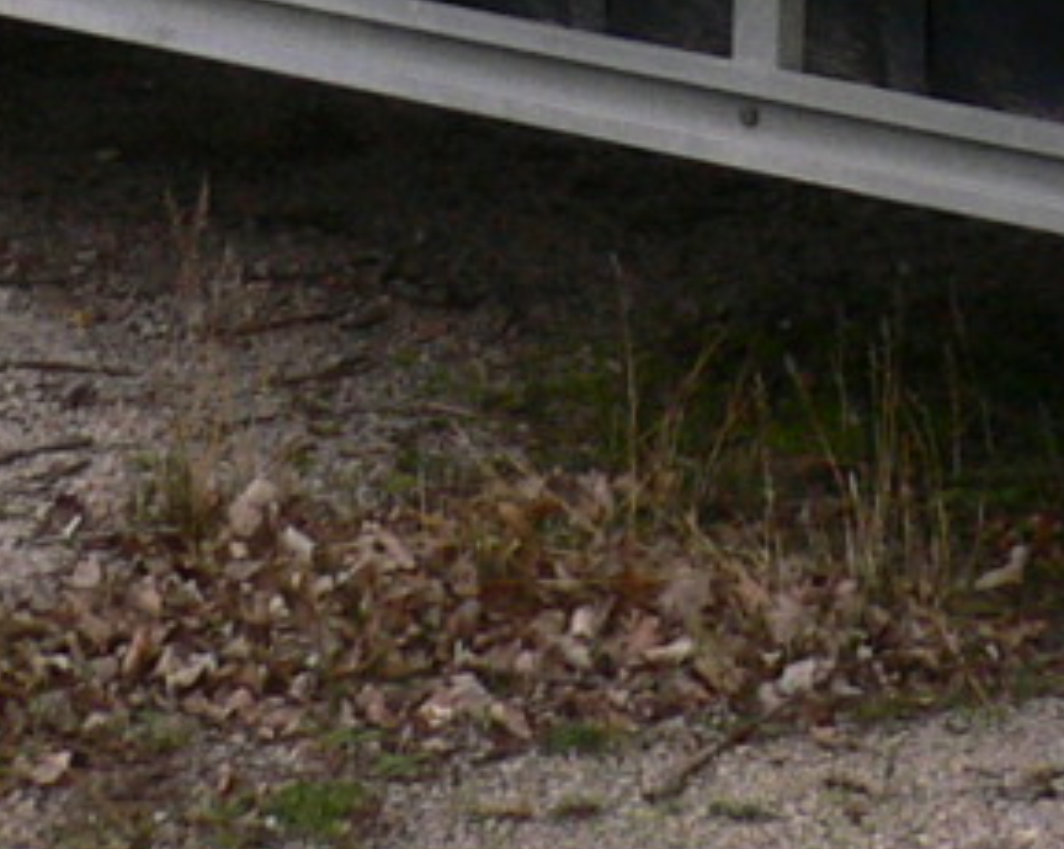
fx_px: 5979
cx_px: 802
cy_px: -1104
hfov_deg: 10.1
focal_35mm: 190
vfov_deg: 7.6
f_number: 2.8
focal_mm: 5.8
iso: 80
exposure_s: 1/160
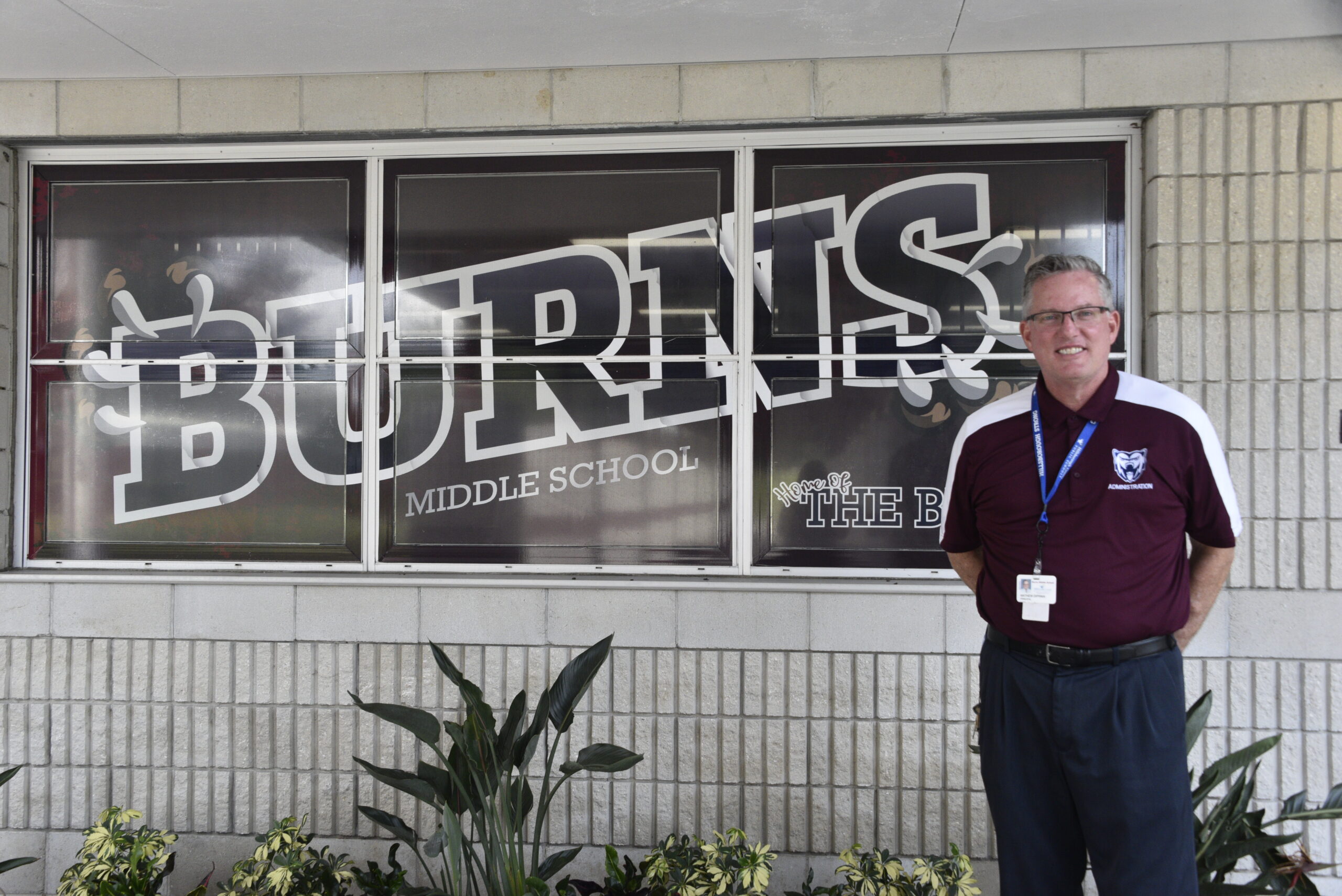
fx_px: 1342
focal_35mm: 36
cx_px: 671
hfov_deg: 53.1
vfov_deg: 36.9
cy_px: 448
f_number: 8
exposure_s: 1/250
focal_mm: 36
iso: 1600
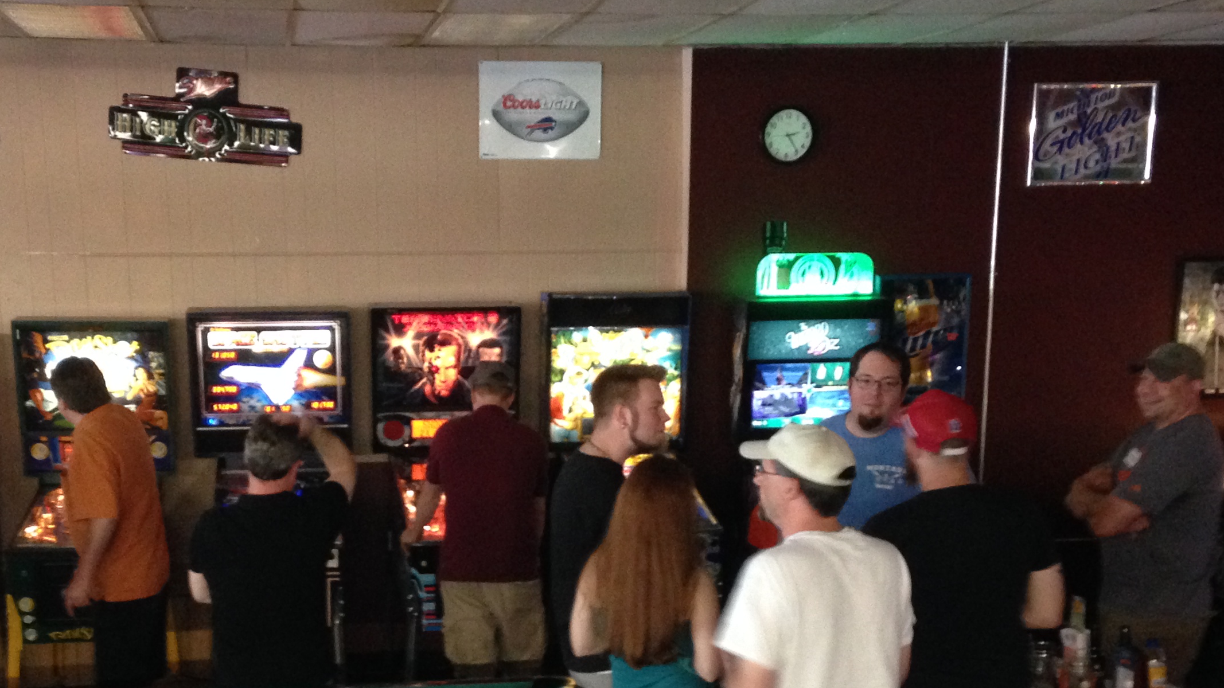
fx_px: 1785
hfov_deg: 37.7
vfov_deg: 21.5
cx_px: 504
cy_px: 568
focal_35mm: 55
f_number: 2.4
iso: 400
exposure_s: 1/15
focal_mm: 4.12
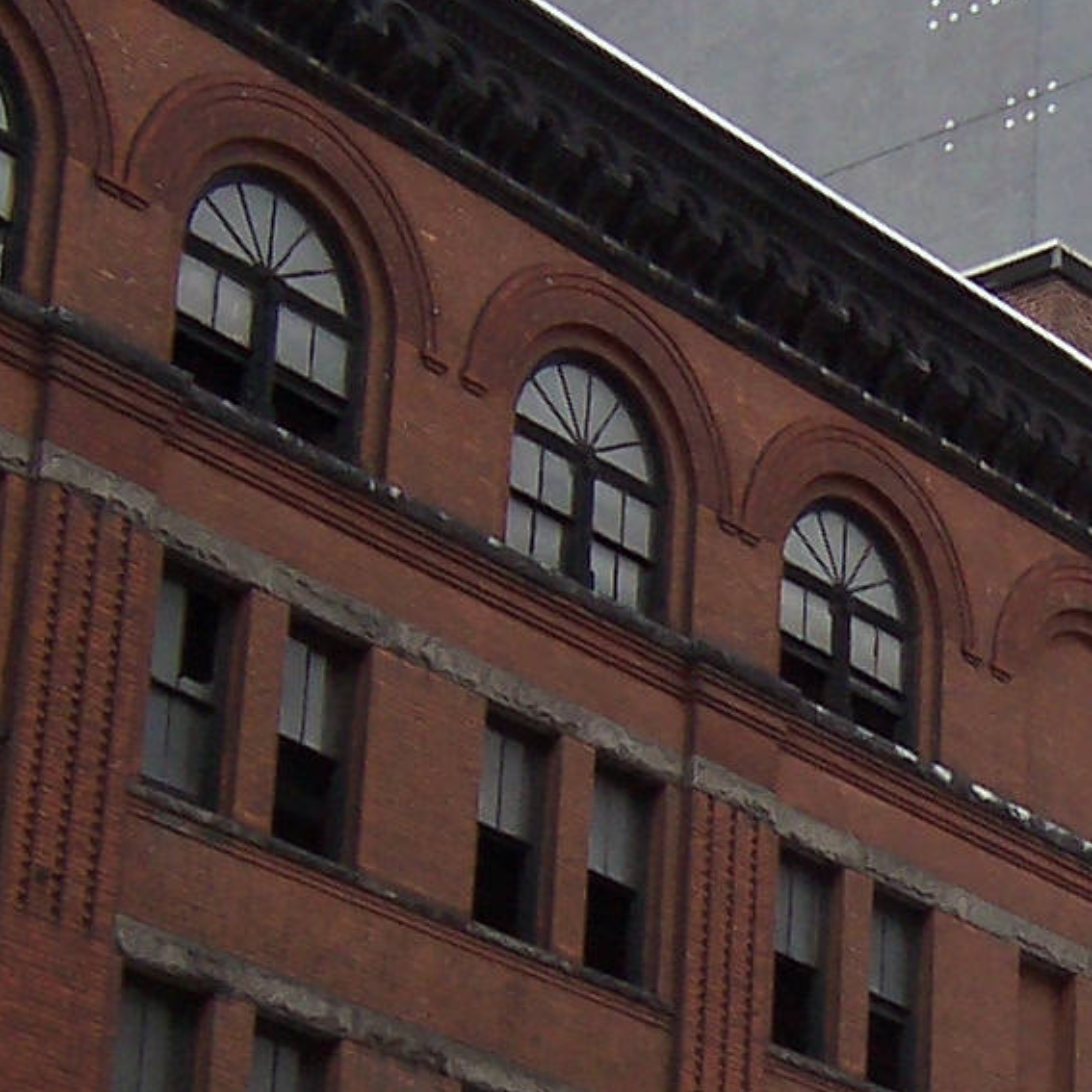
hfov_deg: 14.8
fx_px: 4069
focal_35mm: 114
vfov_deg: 15.1
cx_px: 1296
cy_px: 976
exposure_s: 1/250
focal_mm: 5.6
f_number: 3.4
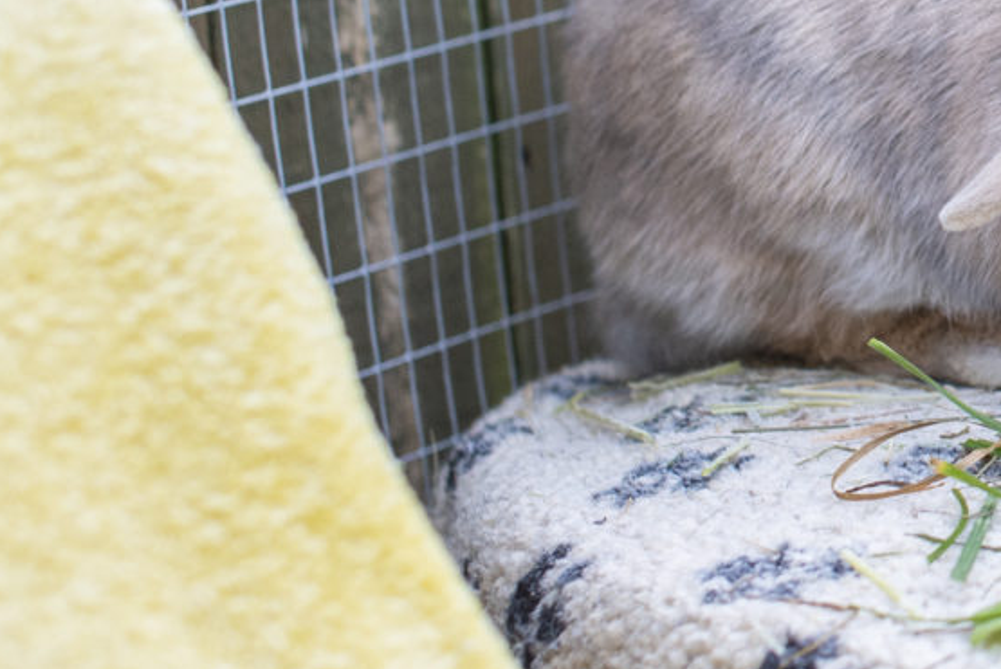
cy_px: -186
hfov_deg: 11.3
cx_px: 1553
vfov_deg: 7.9
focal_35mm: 173
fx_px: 4814
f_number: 3.5
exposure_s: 1/320
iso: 500
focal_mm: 50
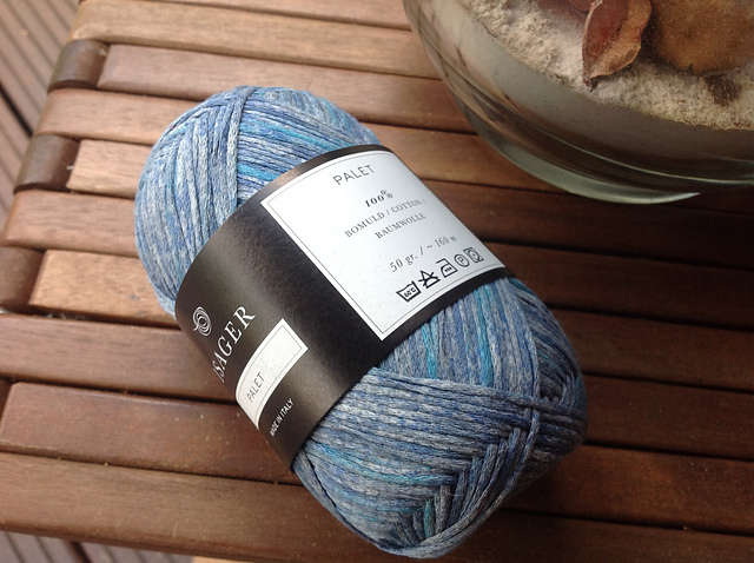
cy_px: 282
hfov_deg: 52.7
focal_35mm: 35
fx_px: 761
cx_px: 377
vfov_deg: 40.6
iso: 64
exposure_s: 1/120
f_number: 2.4
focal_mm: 4.28
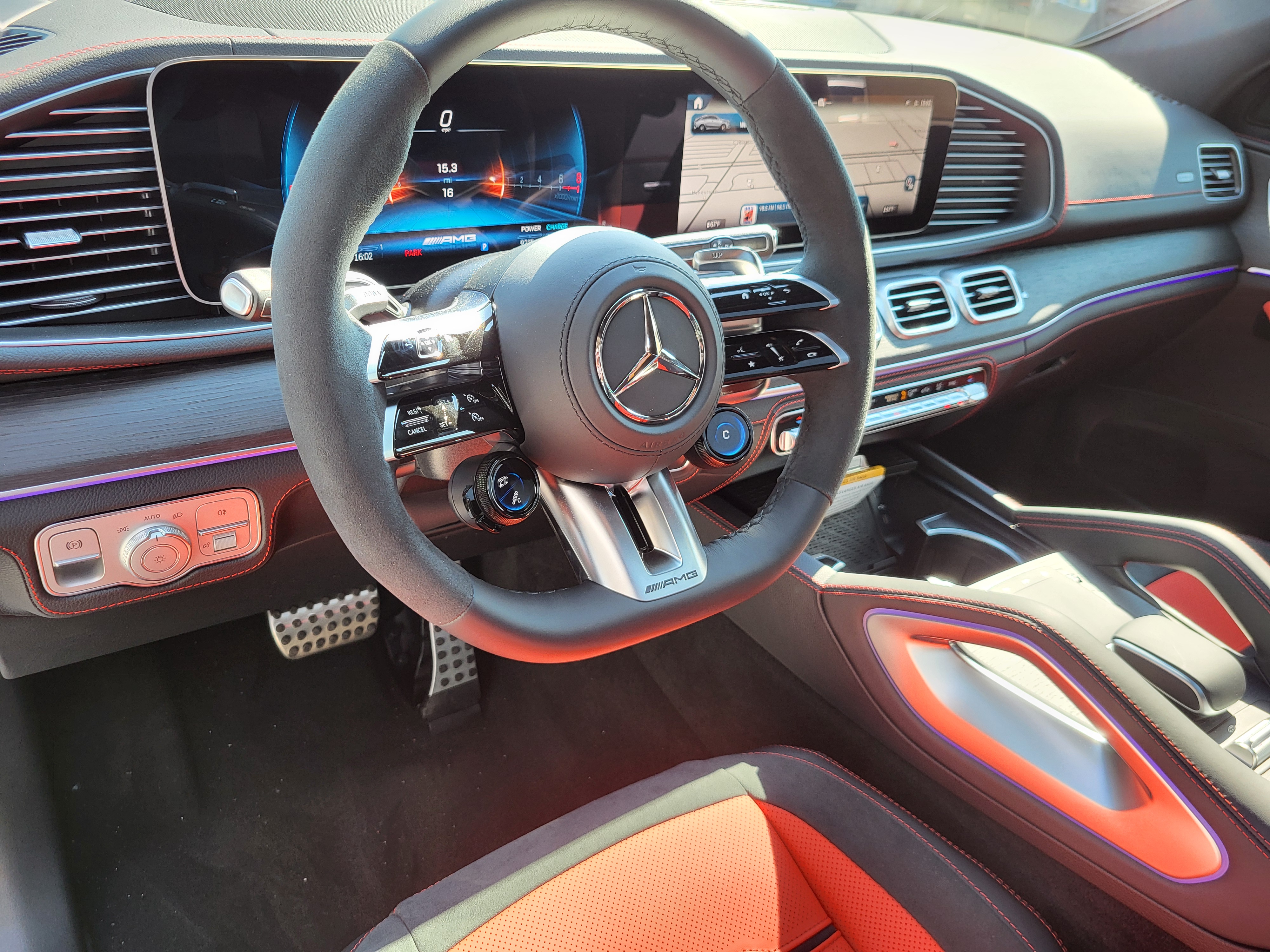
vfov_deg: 53.1
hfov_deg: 67.3
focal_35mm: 26
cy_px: 476
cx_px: 635
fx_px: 954
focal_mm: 5.4
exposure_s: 1/120
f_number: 1.8
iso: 50
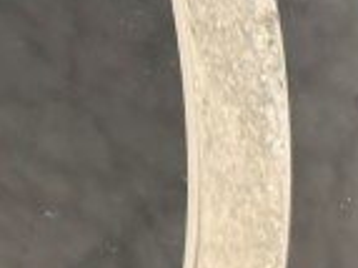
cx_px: -3
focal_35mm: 344
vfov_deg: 4.3
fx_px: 3555
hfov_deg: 5.8
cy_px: -143
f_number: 1.78
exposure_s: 1/694
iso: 64
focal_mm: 6.86
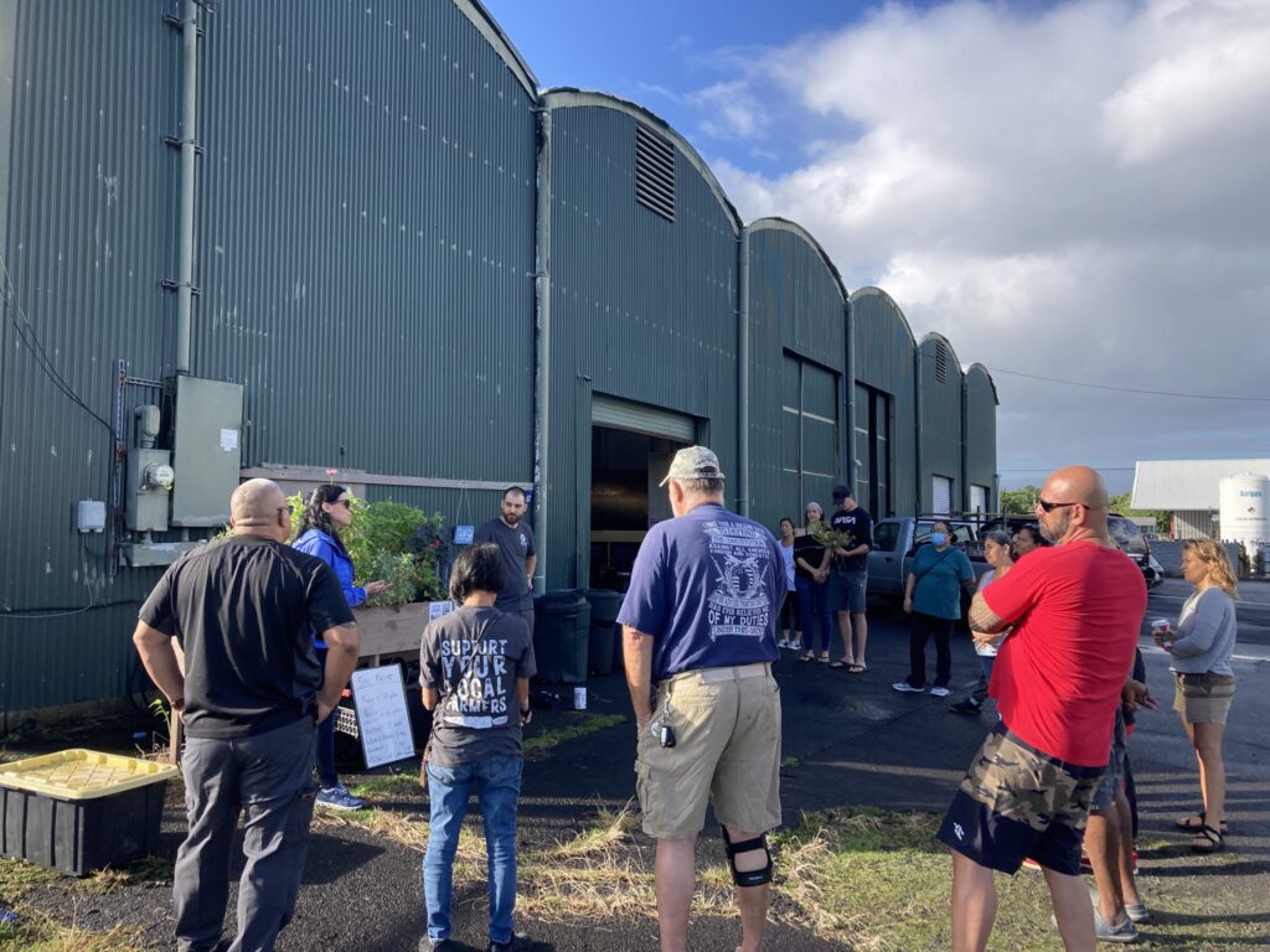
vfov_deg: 49.7
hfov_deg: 63.4
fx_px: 1027
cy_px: 476
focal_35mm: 28
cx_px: 635
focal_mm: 3.99
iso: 20
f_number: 1.8
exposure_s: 1/725
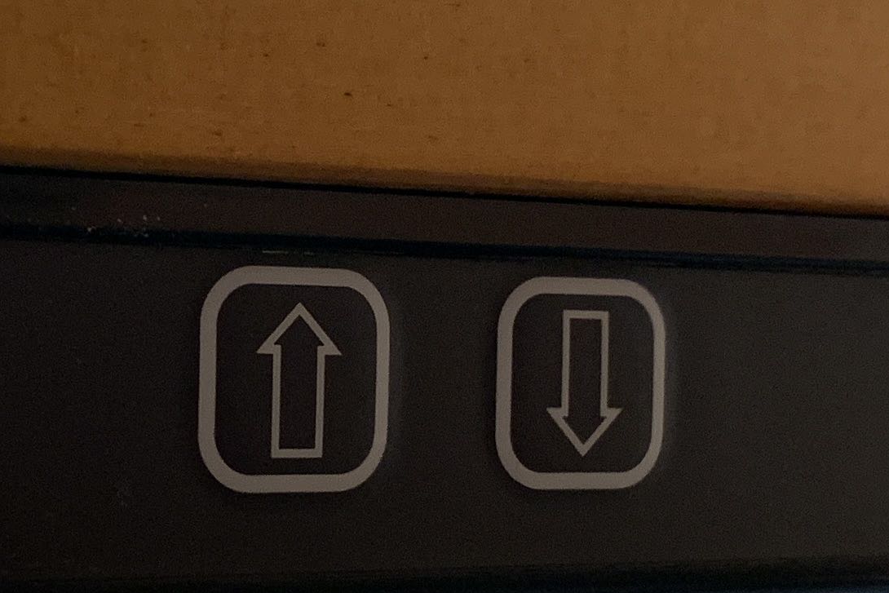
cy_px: 463
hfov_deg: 20.2
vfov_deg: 13.6
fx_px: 2470
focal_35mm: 100
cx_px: 182
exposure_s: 1/60
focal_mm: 4.25
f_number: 1.8
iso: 125
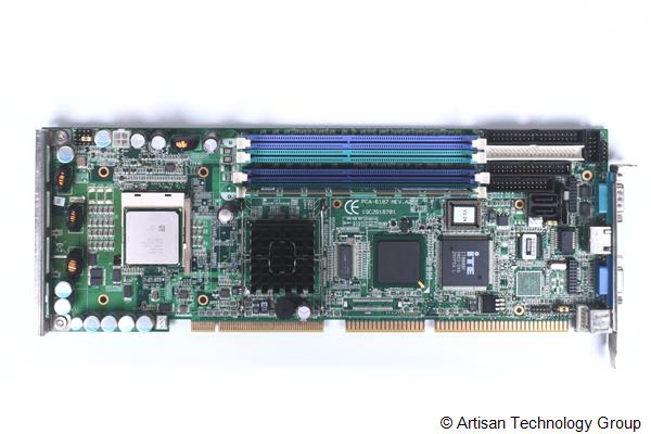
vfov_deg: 33.4
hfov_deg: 48.5
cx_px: 326
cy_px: 217
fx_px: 723
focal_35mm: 40
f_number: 14
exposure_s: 1/200
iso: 200
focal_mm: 27
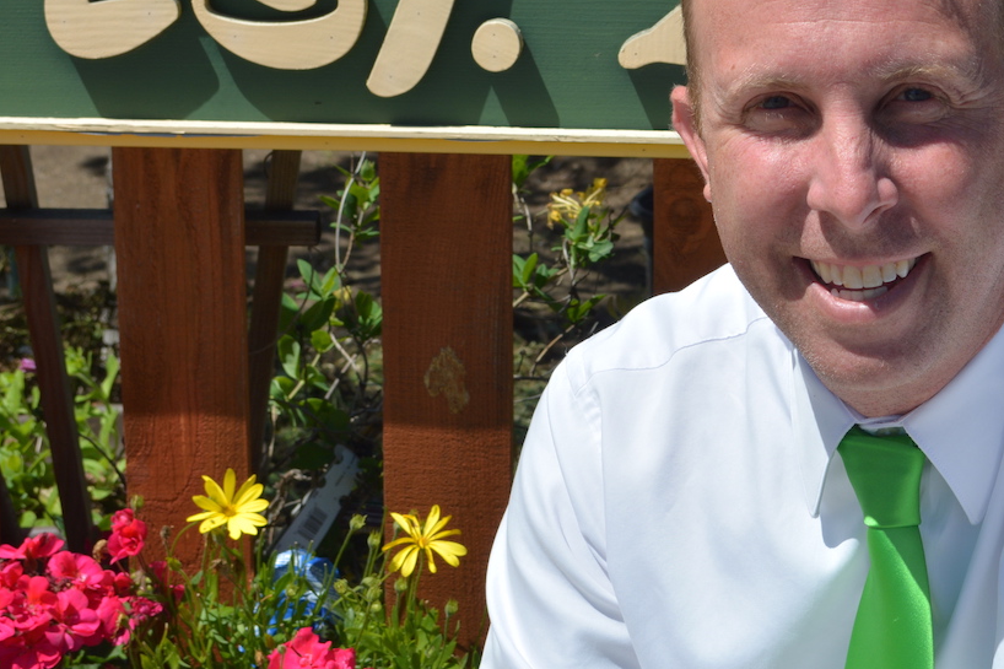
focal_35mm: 110
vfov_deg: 12.4
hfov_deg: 18.3
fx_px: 3067
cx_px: 898
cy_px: 222
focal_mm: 40
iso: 100
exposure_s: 1/400
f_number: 10
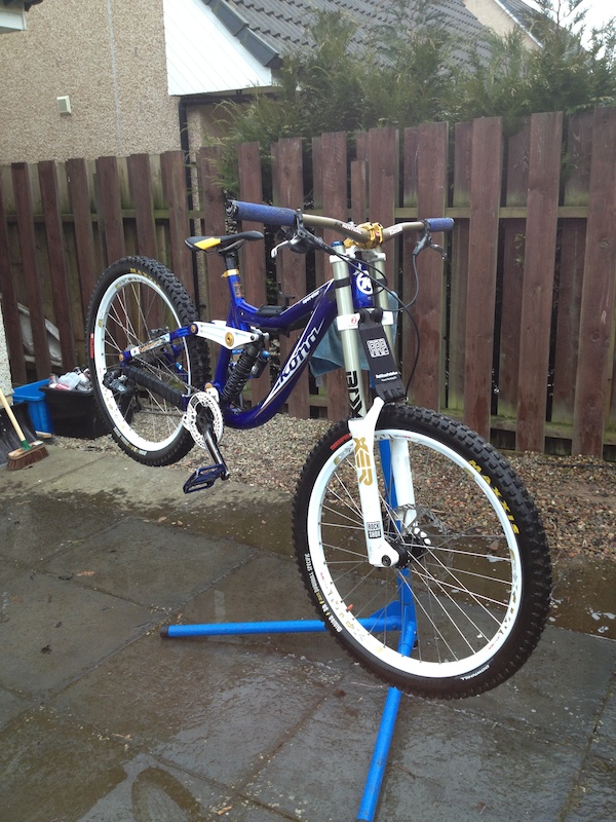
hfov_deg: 40.7
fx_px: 830
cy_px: 411
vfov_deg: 52.6
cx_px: 308
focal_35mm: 35
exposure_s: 1/24
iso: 64
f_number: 2.4
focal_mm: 4.28
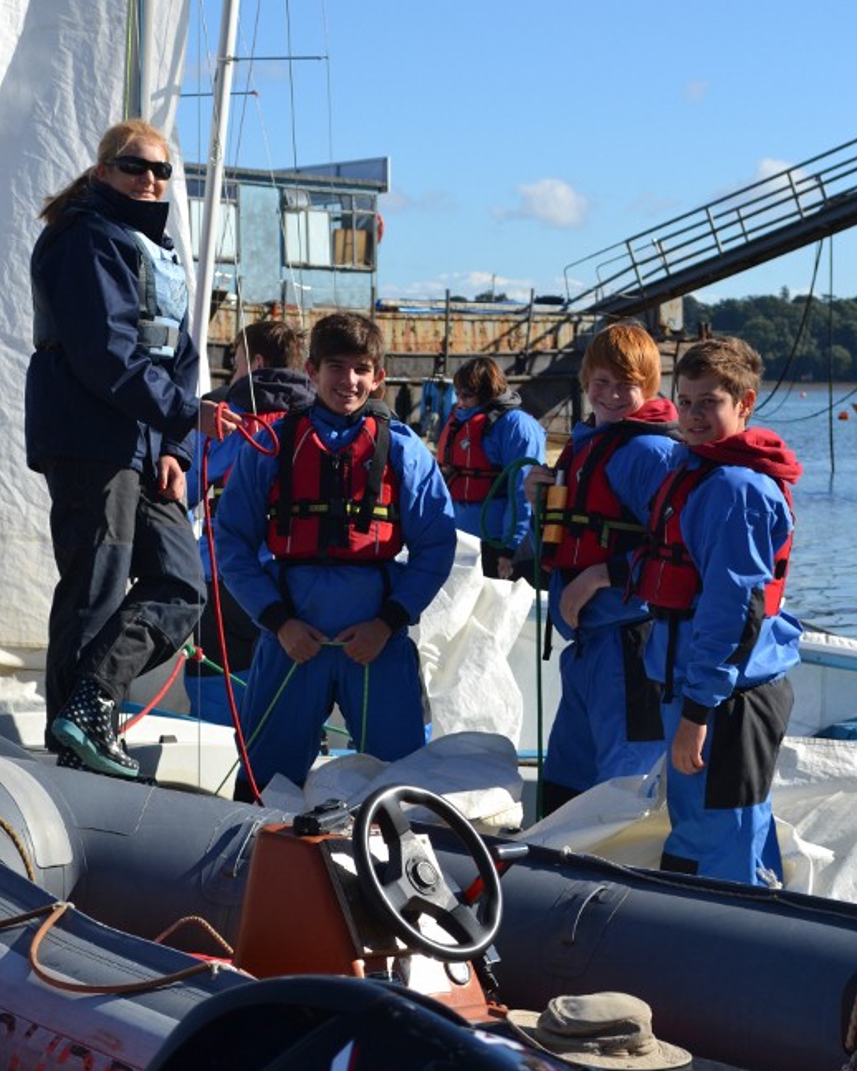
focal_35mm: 87
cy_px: 430
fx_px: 2757
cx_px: 439
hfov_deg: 17.7
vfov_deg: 21.9
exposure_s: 1/250
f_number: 8
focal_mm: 50
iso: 100
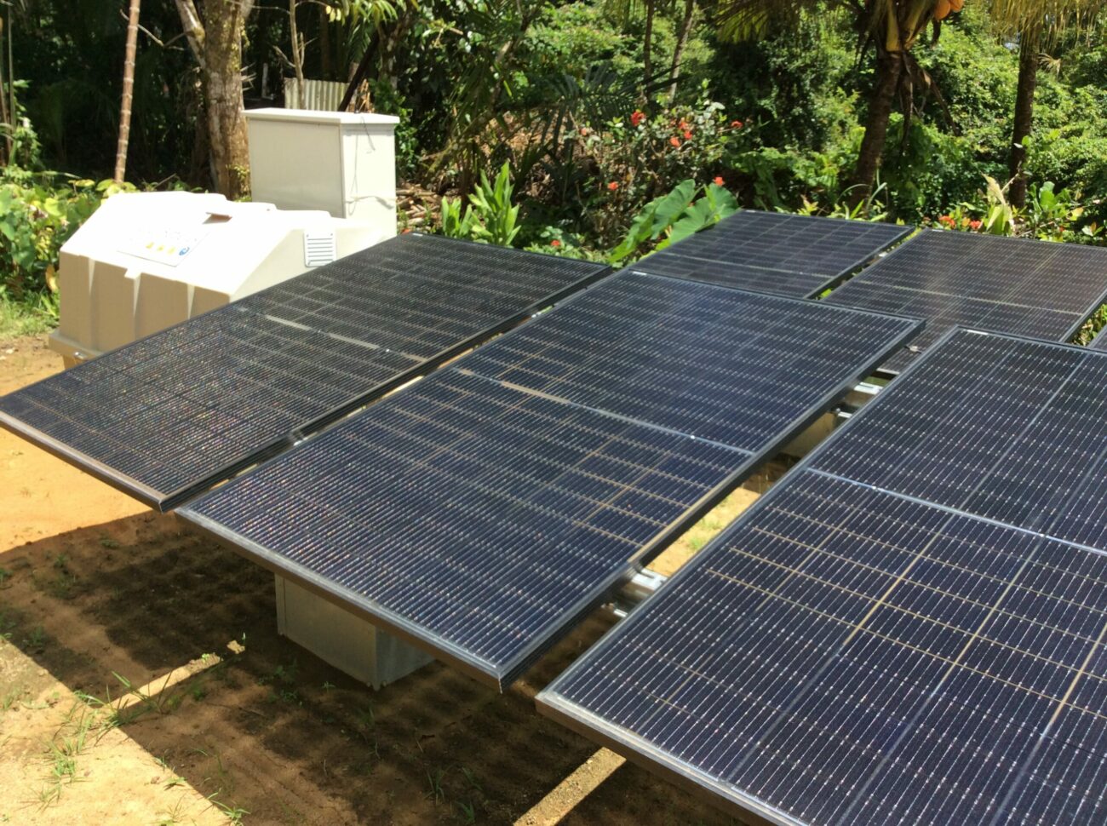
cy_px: 413
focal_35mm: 32
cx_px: 554
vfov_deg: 44.0
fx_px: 1021
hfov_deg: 56.9
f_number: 2.4
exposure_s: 1/805
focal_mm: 3.3
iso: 32
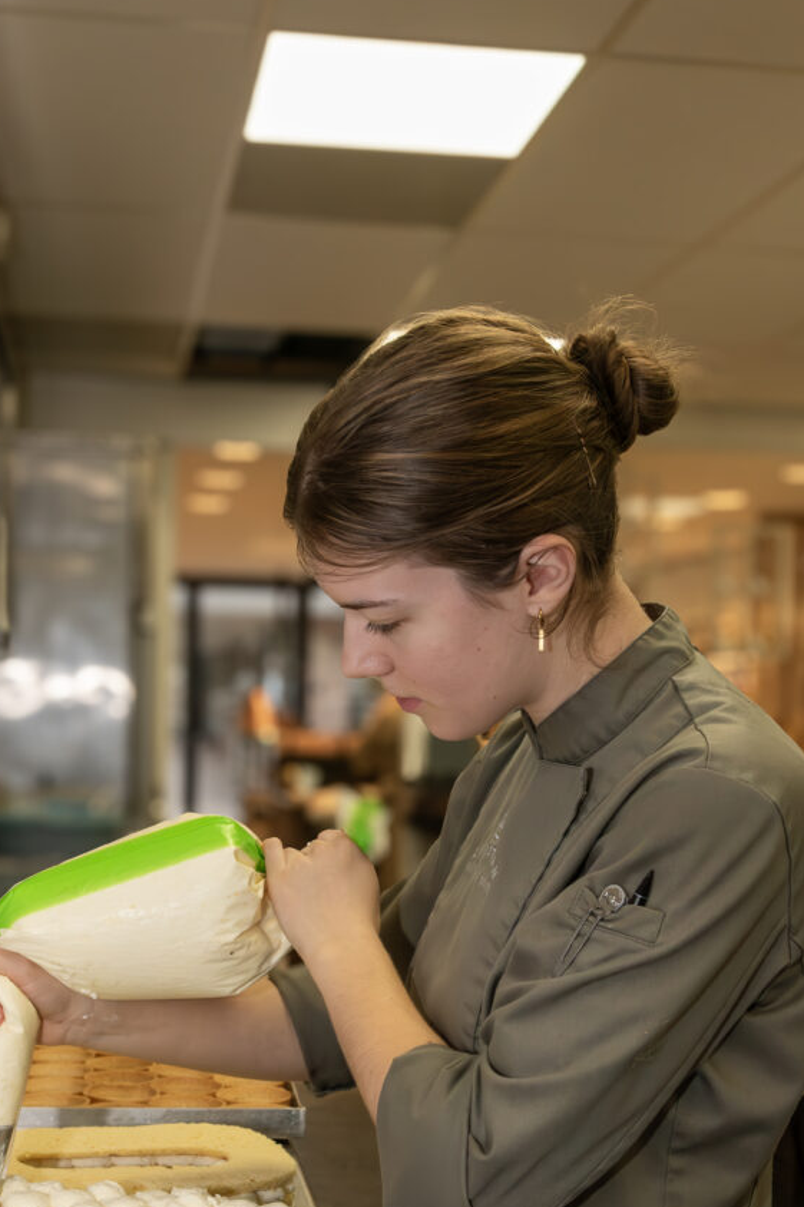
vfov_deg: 37.8
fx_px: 1743
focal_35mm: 52
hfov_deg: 26.0
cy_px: 804
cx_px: 347
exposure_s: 1/400
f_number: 8
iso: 4000
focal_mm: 38
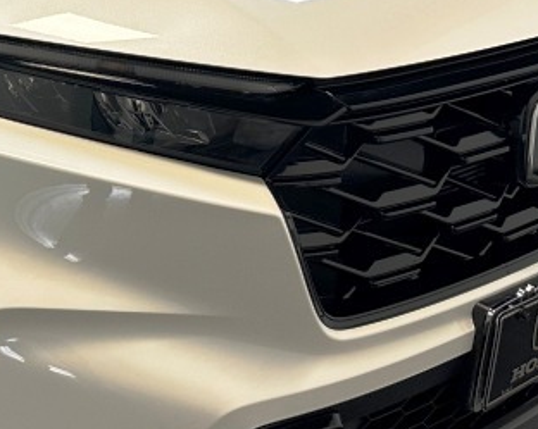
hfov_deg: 23.6
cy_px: 98
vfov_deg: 19.7
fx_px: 1225
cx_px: -19
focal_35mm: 77
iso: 160
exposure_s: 1/60
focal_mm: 6.86
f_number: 1.78
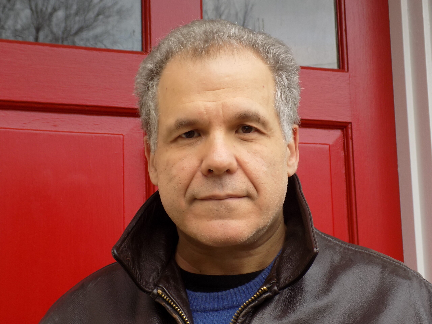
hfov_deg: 29.8
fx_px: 811
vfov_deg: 22.6
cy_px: 162
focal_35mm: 65
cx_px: 216
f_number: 4.1
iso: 80
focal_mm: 11.5
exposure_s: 1/30
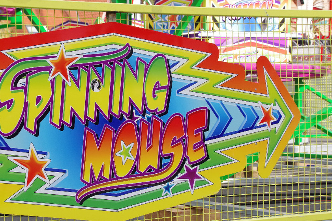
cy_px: 119
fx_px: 2066
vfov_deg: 6.1
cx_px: 102
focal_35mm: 224
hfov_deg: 9.2
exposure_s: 1/400
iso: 400
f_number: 9
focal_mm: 105
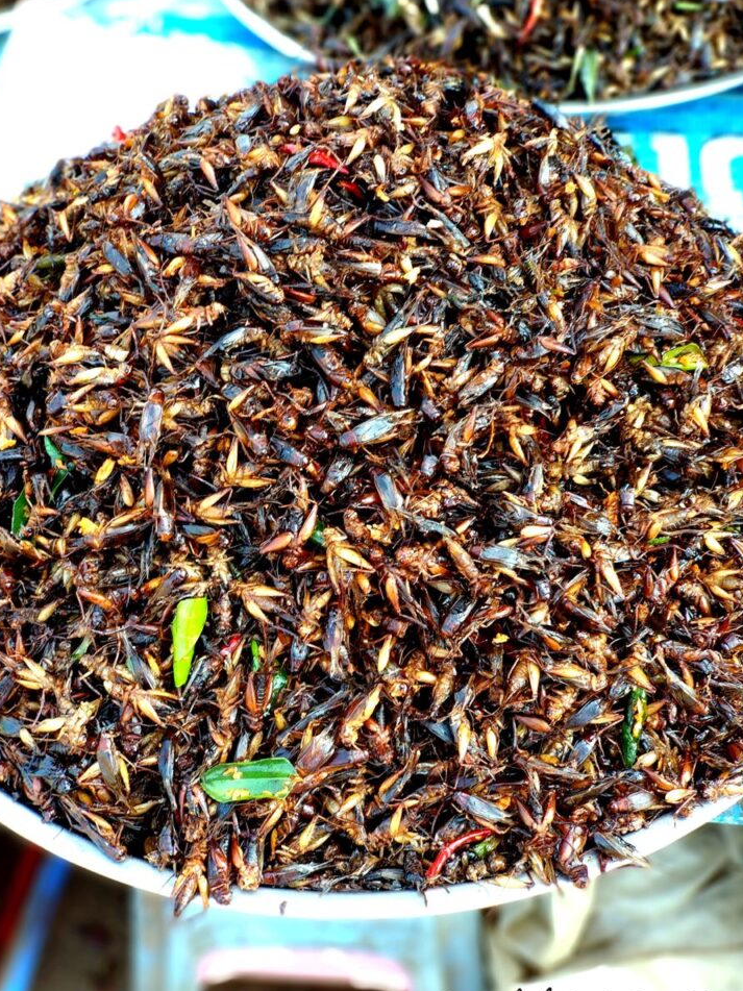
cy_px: 504
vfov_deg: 34.4
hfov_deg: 26.1
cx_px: 353
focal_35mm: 56
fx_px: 1603
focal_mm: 5.99
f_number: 2.6
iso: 160
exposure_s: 1/60
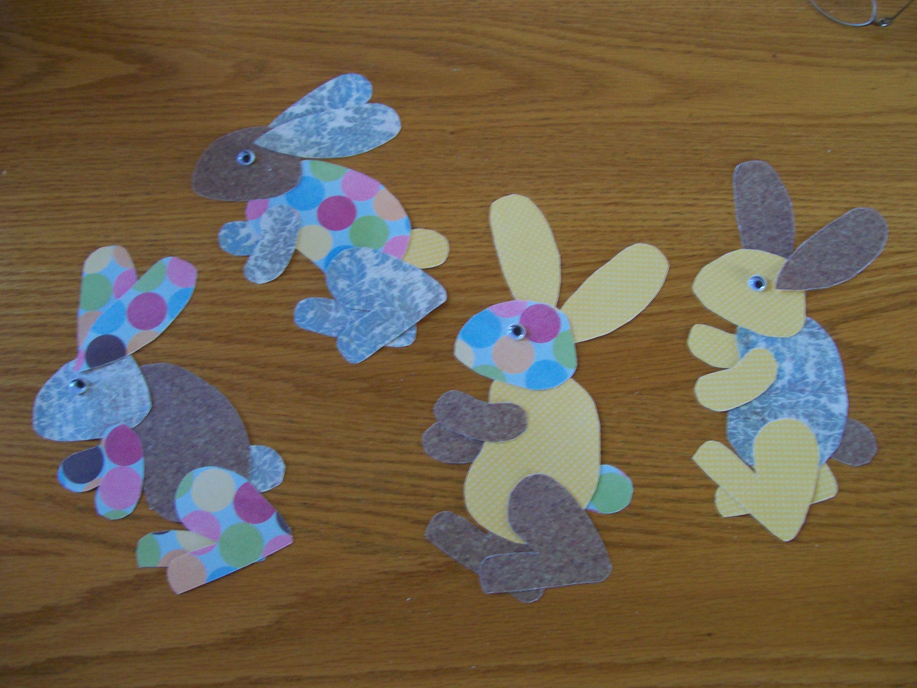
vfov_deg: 39.7
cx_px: 458
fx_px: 954
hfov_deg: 51.4
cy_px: 344
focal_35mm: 36
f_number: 2.7
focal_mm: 6
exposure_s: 1/8
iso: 160
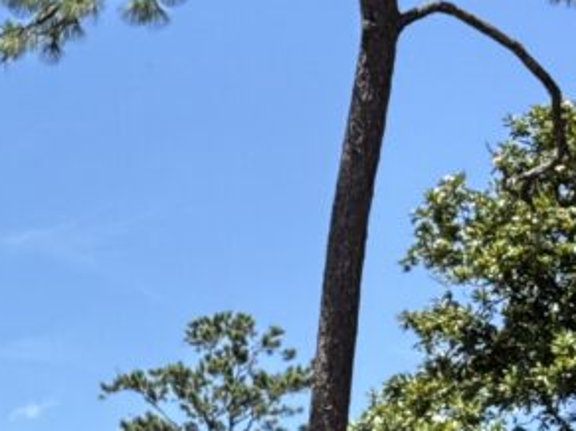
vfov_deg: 8.6
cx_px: -346
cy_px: 627
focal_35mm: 169
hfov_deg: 11.1
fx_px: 2811
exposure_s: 1/2959
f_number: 1.78
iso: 64
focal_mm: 6.76
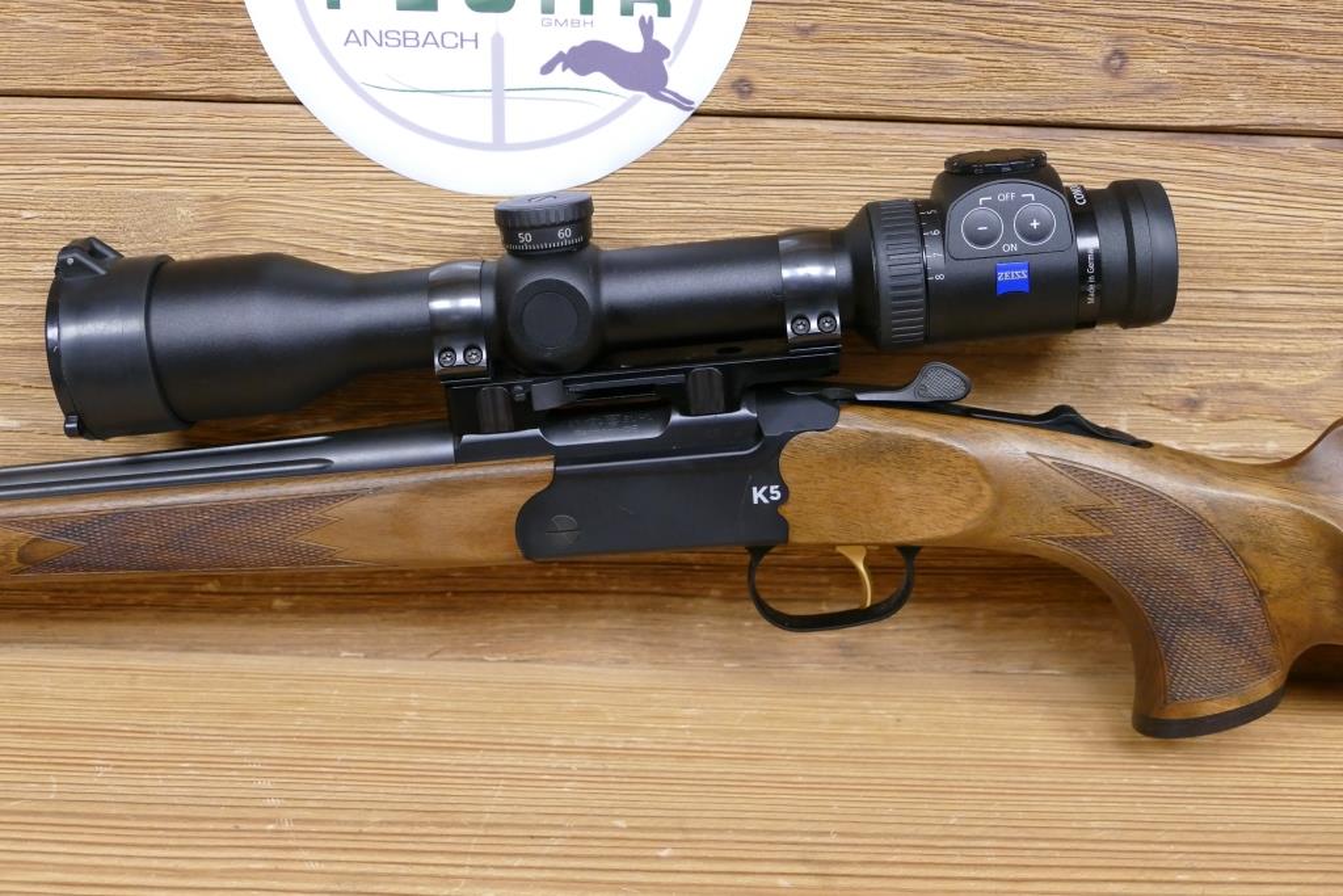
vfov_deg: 29.9
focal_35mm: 45
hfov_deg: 43.6
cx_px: 672
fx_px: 1679
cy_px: 448
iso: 1250
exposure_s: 1/80
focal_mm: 16.49
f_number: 3.2
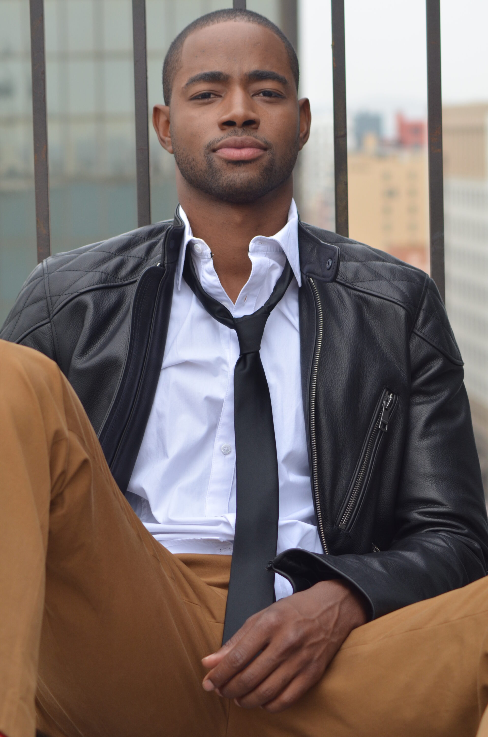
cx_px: 244
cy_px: 368
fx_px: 2145
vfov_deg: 19.5
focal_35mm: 105
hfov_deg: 13.0
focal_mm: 70
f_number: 5.6
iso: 400
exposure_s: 1/500
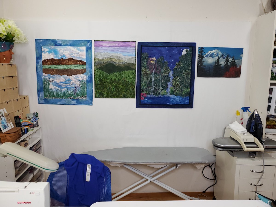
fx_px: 207
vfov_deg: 53.1
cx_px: 138
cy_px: 104
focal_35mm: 26
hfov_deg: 67.3
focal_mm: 4.3
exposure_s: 1/120
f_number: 1.5
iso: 80
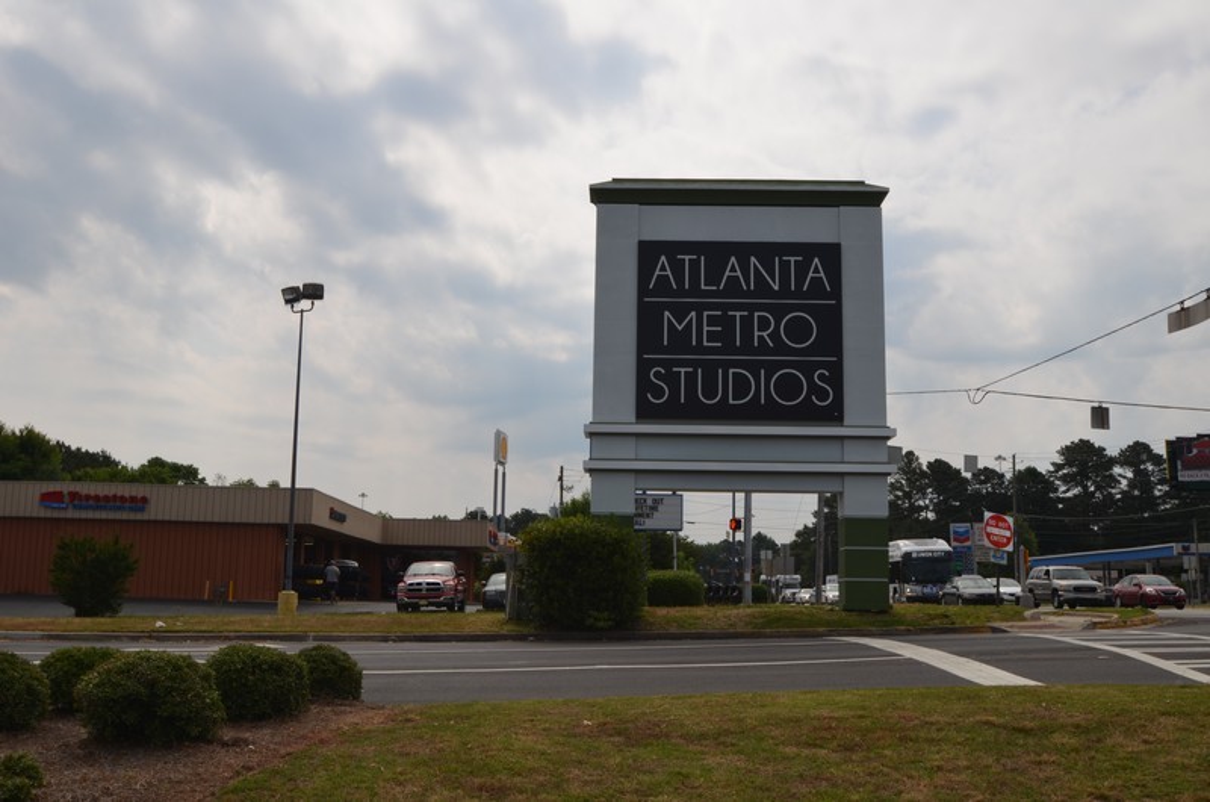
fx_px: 1208
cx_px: 605
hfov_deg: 53.2
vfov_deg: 36.7
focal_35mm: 36
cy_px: 401
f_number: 14
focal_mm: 24
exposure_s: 1/200
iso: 100
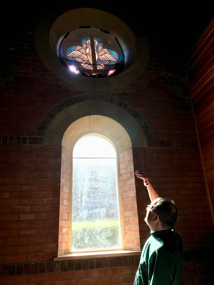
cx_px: 107
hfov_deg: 49.7
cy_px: 142
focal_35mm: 28
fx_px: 231
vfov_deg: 63.4
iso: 20
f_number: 1.8
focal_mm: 3.99
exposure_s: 1/117
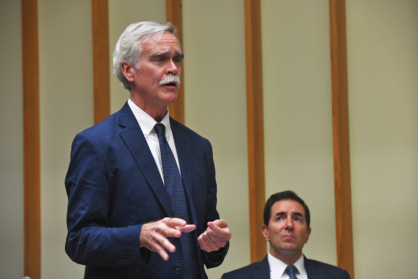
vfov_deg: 12.2
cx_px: 209
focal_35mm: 112
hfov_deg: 18.3
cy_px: 140
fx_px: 1301
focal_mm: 112
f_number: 4.5
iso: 1600
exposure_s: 1/60
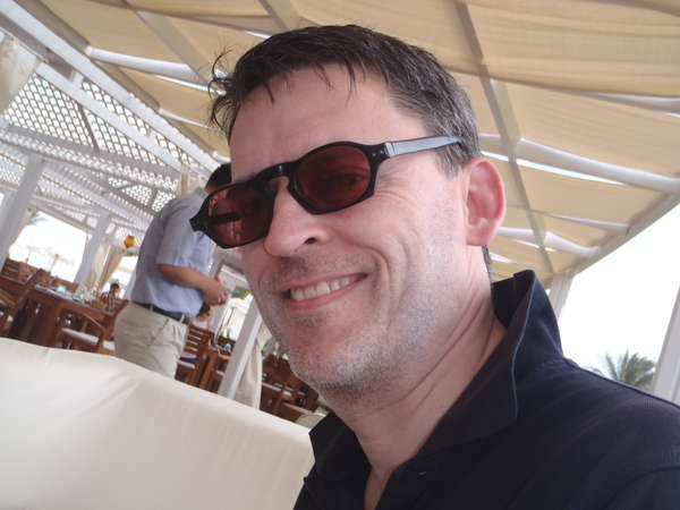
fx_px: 825
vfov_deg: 34.3
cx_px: 340
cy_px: 255
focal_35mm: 42
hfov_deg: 44.8
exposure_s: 1/160
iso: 80
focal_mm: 7.57
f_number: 5
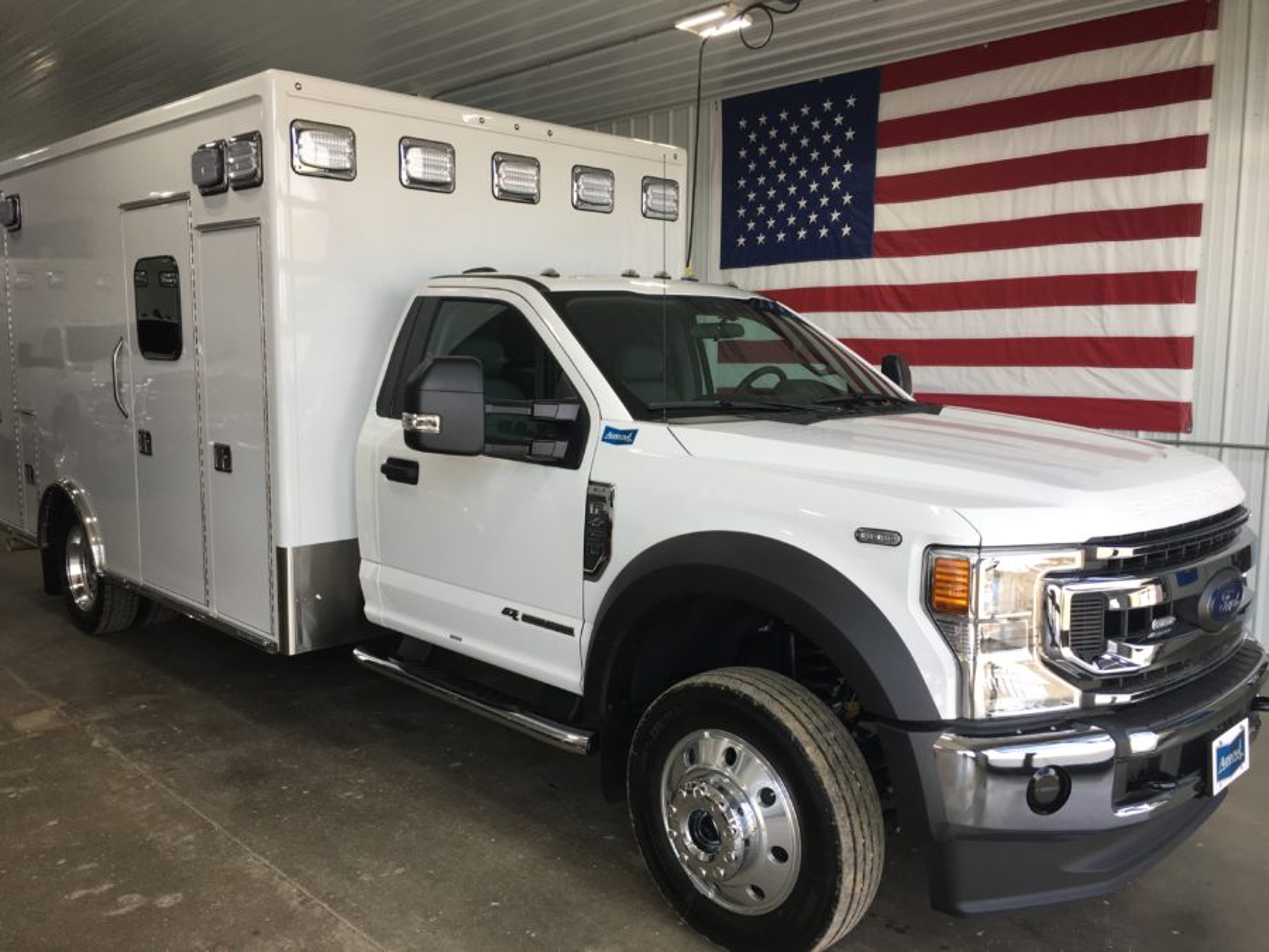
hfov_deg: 61.7
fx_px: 1063
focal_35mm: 29
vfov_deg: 48.2
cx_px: 634
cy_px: 476
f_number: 2.2
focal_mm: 4.15
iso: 32
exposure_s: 1/120
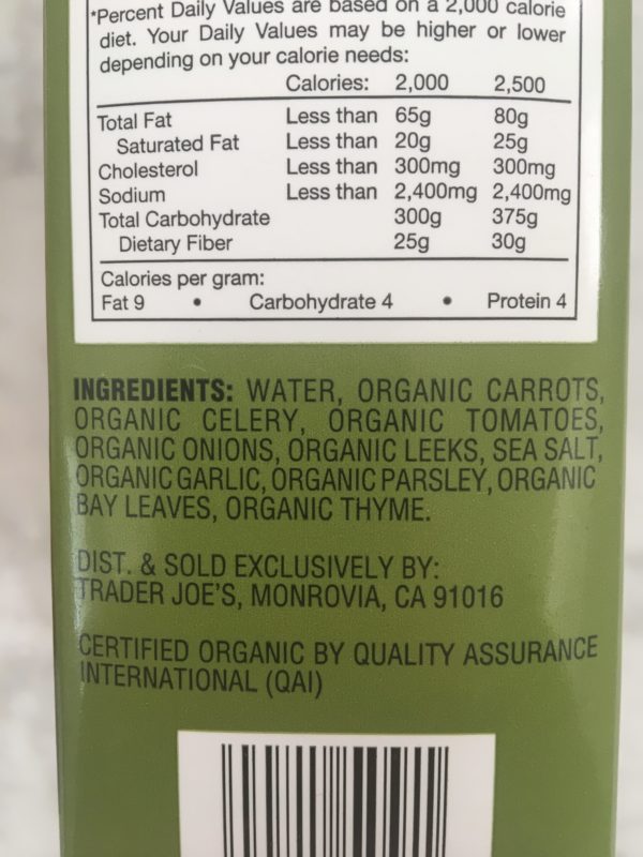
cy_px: 428
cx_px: 322
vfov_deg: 61.7
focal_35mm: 29
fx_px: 718
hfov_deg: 48.2
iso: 32
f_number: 2.2
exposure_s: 1/40
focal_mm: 4.15
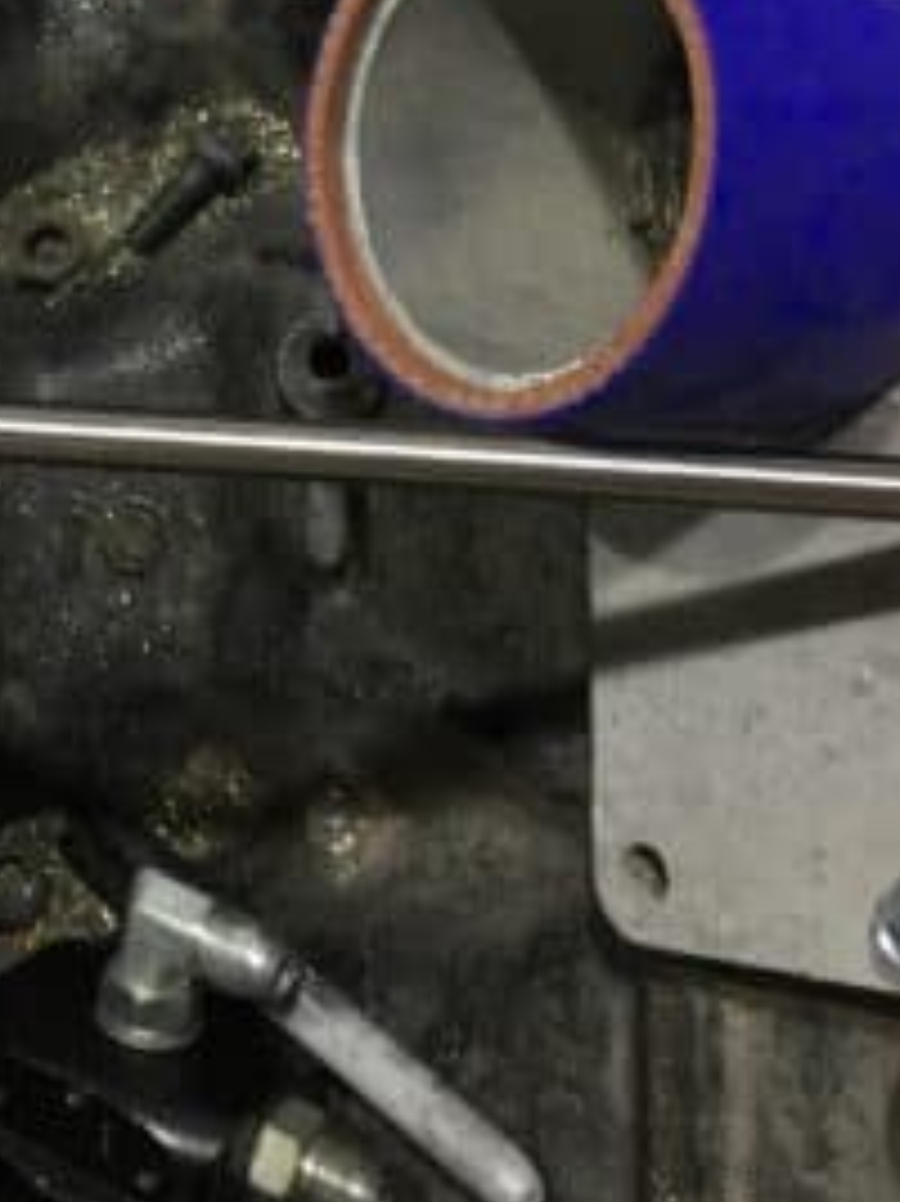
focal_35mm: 87
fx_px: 3018
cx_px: 162
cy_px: -203
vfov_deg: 21.1
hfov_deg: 16.8
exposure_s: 1/15
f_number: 2.2
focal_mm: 4.15
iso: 64
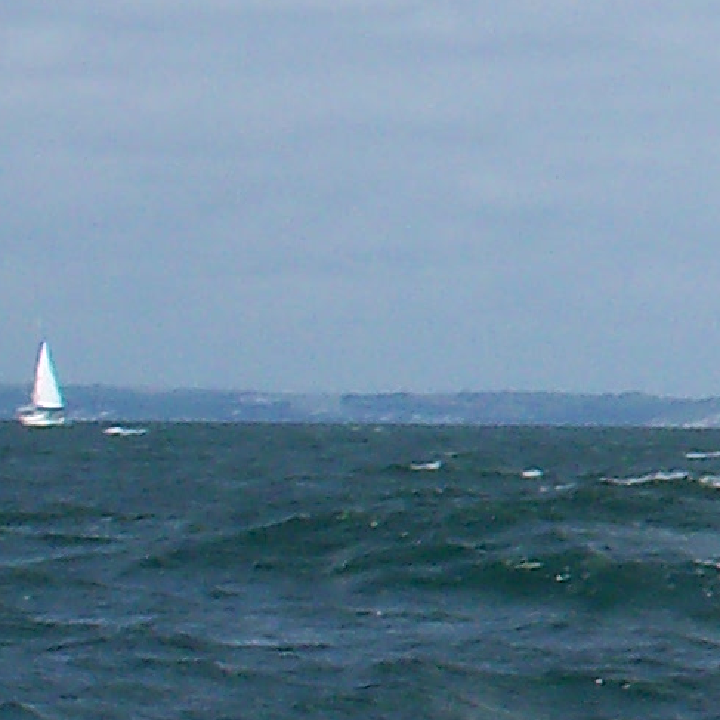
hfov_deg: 6.0
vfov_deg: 6.9
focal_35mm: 252
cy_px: 62
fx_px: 5930
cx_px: 2743
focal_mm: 6.3
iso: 64
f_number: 5.5
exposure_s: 1/500
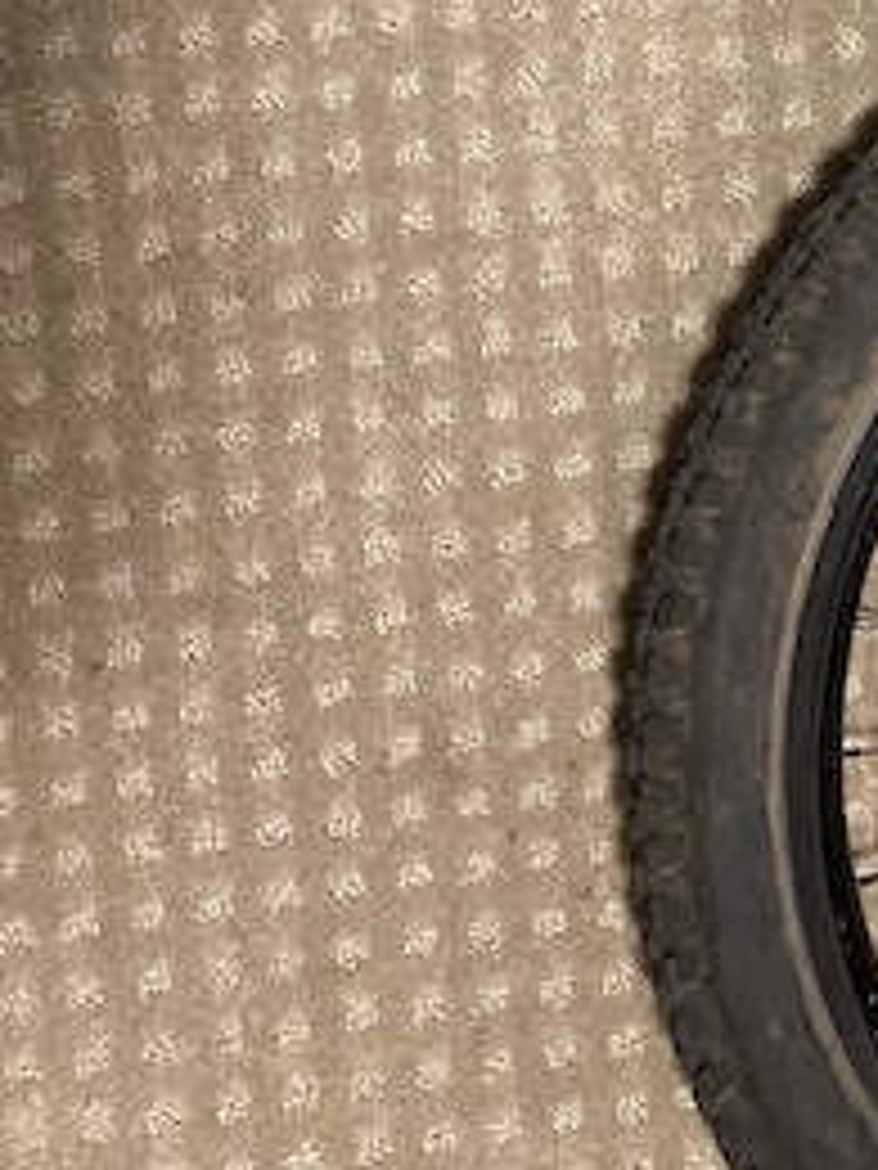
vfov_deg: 23.0
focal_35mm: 80
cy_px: -122
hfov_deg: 16.9
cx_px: 1279
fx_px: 2705
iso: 640
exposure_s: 1/30
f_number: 1.8
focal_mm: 4.25
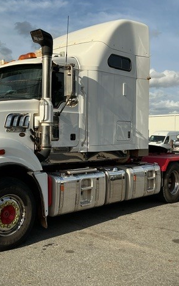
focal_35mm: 42
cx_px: 41
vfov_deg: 47.2
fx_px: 327
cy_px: 143
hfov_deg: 30.0
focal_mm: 3
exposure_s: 1/2538
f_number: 1.8
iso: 25
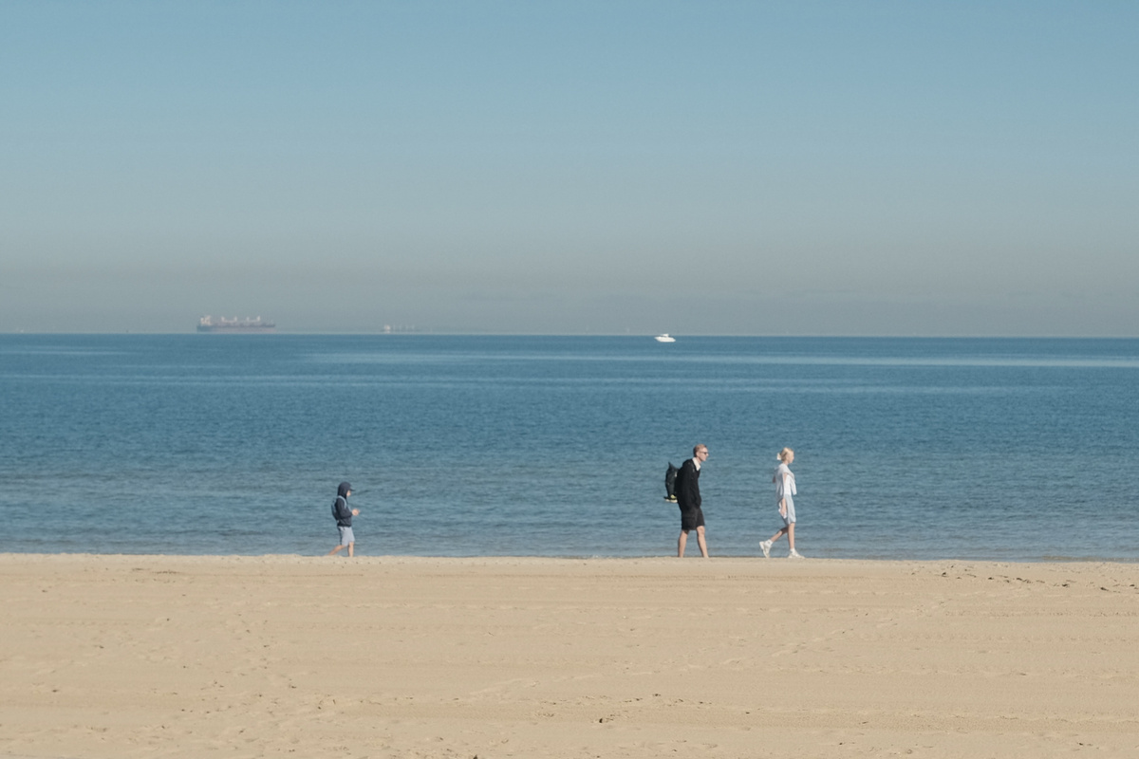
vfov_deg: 27.0
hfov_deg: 39.6
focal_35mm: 50
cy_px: 380
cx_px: 570
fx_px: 1582
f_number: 5.6
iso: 320
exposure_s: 1/1250
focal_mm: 33
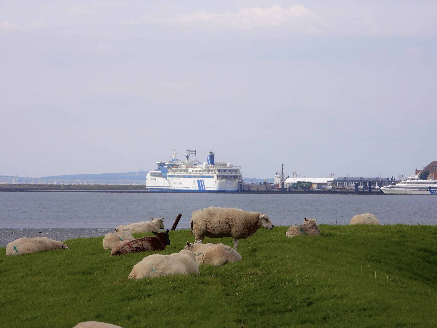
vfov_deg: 4.6
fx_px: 4040
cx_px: 218
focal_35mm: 320
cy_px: 164
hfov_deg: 6.2
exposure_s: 1/640
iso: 100
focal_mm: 57.5
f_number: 4.5
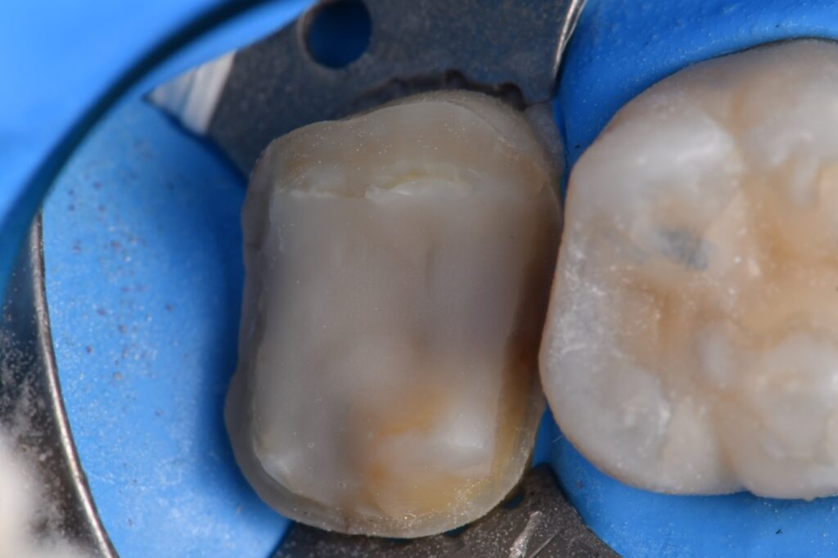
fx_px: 3653
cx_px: 419
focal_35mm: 157
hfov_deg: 13.1
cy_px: 279
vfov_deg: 8.7
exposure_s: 1/160
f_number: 32
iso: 200
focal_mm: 105
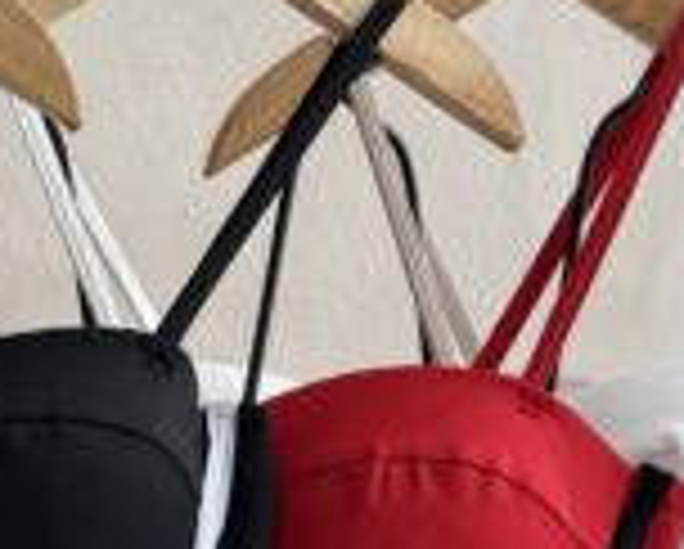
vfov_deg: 12.3
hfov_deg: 15.1
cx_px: -122
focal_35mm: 123
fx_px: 2493
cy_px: 634
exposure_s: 1/248
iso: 64
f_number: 1.78
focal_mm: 6.76
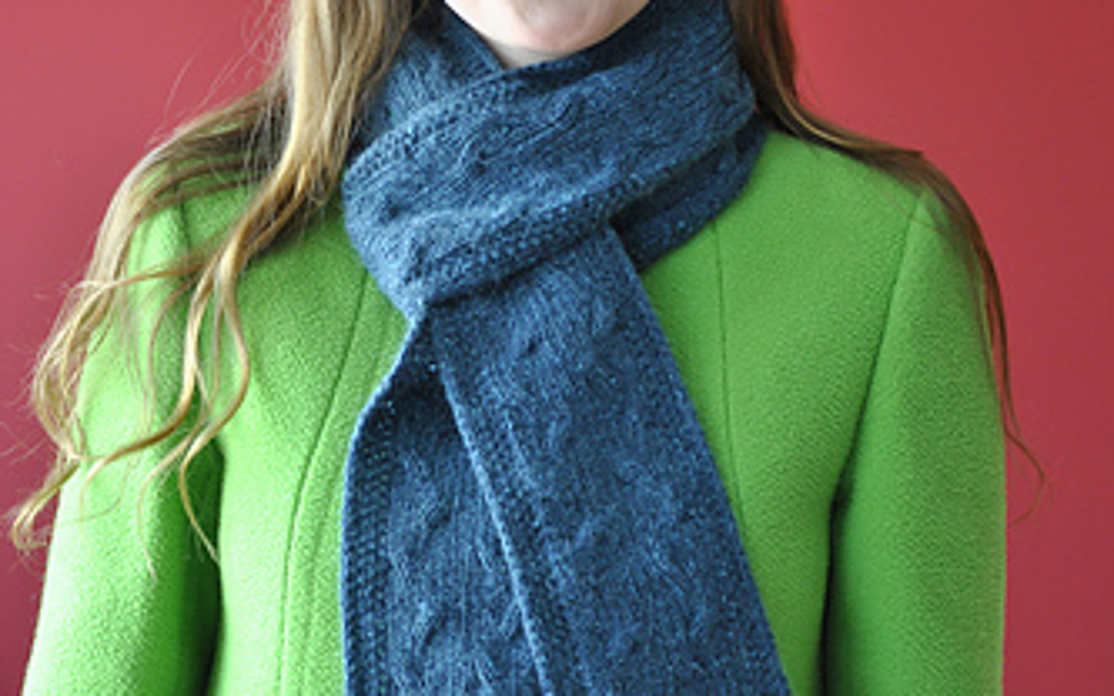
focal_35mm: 161
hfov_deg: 13.0
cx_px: 557
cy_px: 224
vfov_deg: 8.1
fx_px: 4887
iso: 400
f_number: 4.2
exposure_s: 1/125
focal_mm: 70
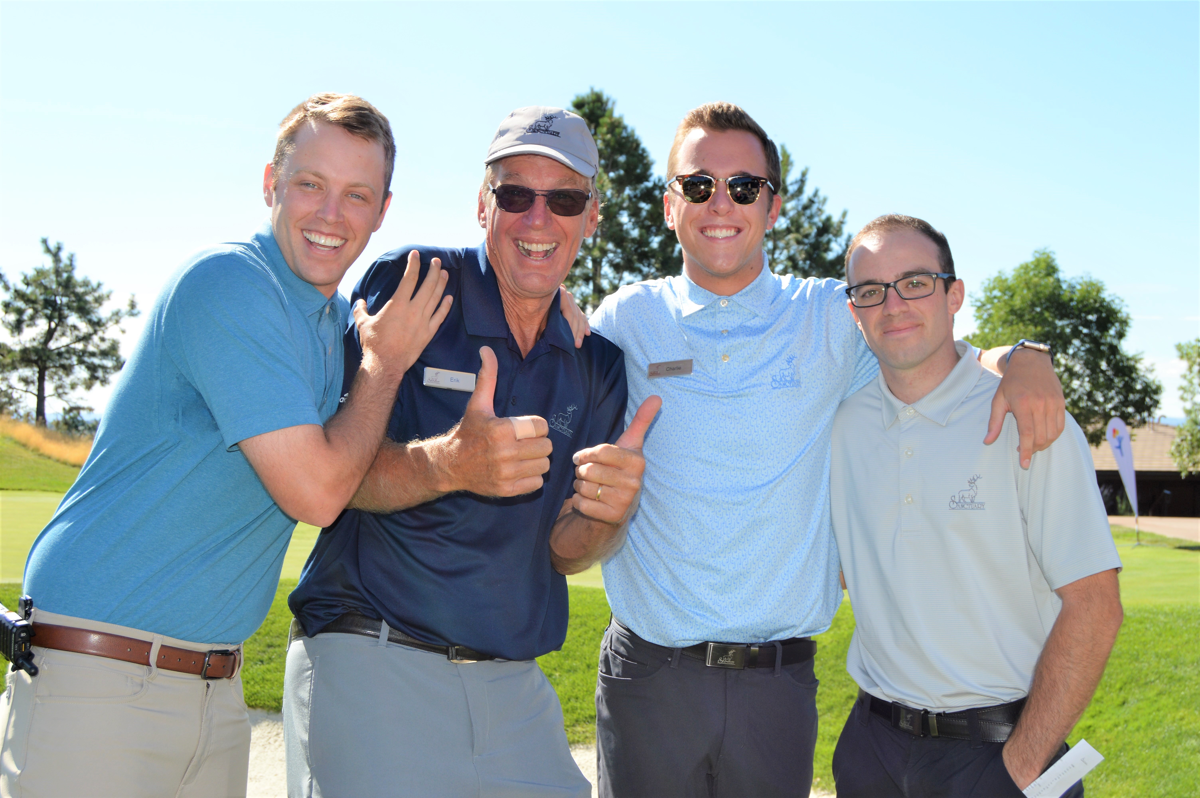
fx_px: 1499
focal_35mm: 45
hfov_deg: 43.6
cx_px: 600
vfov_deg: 29.8
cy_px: 399
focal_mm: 30
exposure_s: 1/200
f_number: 7.1
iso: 100
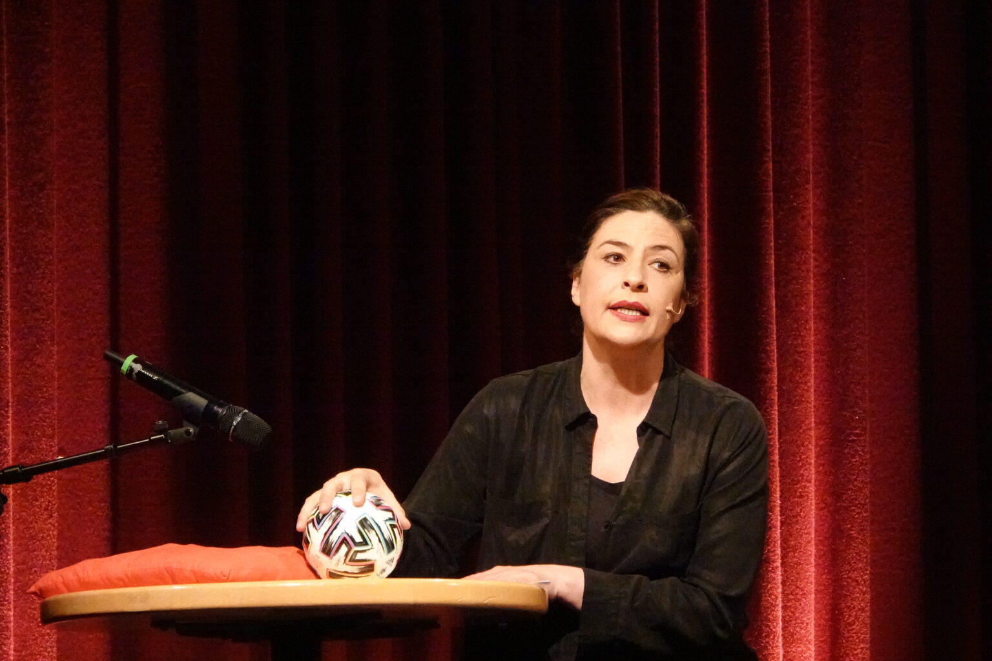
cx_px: 496
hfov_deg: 6.0
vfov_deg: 4.0
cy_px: 330
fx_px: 9396
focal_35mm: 341
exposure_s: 1/125
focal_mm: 124.94
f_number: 6.3
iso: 8000
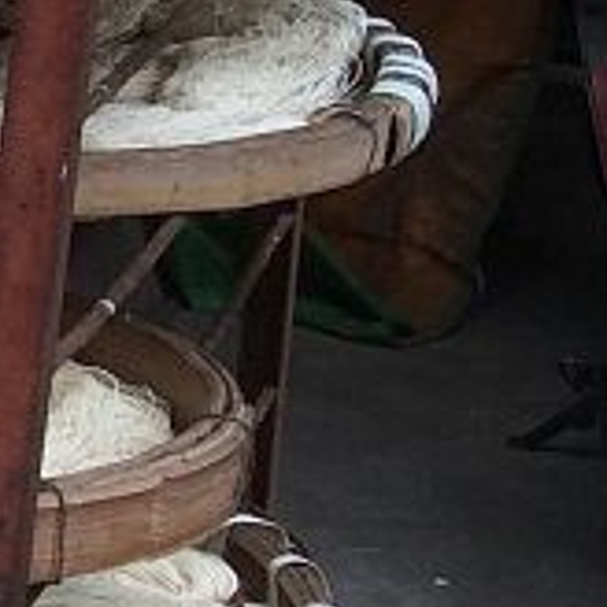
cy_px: 4
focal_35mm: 194
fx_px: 3849
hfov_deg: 7.3
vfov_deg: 9.0
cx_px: -1573
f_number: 2.2
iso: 32
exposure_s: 1/423
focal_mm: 4.12
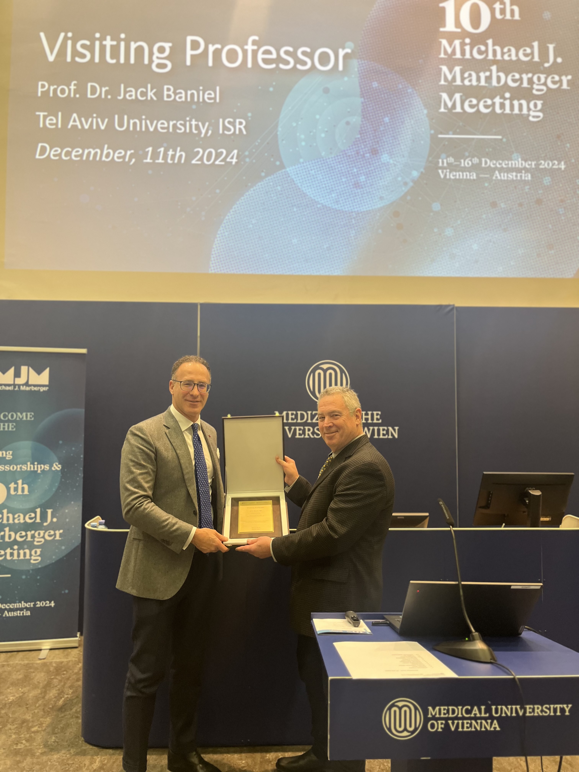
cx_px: 290
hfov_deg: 53.1
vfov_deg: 67.3
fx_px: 580
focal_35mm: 26
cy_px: 386
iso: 100
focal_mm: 5.1
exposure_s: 1/50
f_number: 1.6
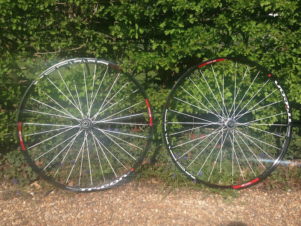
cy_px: 113
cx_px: 150
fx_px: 287
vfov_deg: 42.9
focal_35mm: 33
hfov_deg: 55.4
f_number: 2.4
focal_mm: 4.12
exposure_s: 1/1427
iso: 50
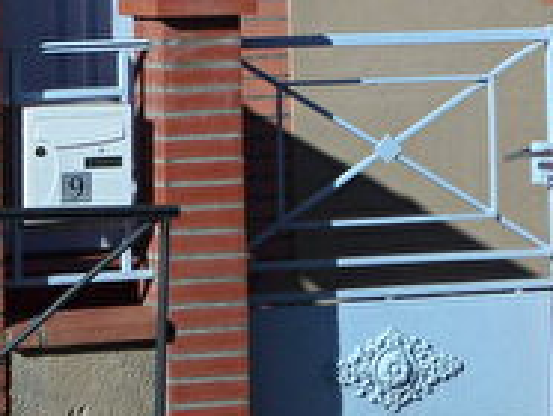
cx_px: 232
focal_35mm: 252
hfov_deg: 7.8
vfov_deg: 5.8
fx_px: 4031
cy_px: -316
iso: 80
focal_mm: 12
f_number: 4.1
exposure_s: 1/1000
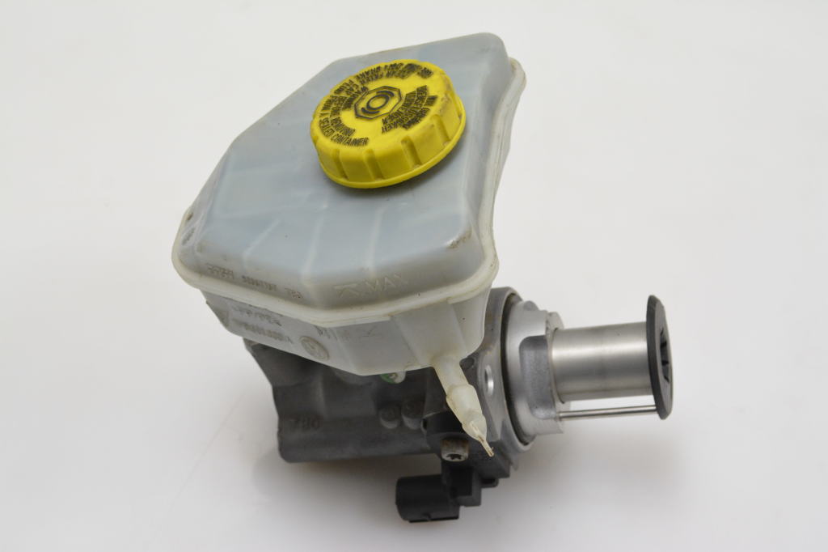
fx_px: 1517
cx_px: 414
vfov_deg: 20.6
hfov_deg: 30.5
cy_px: 276
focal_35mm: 66
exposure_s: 1/250
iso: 2000
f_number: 8
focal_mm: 44
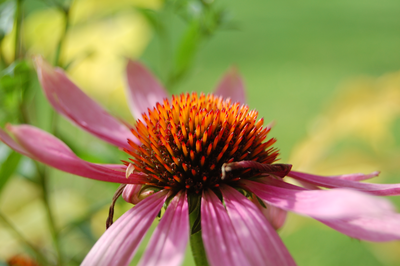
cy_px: 133
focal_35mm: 75
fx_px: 833
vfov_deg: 18.1
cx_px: 200
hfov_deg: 27.0
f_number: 6.3
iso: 200
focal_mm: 50
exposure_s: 1/160
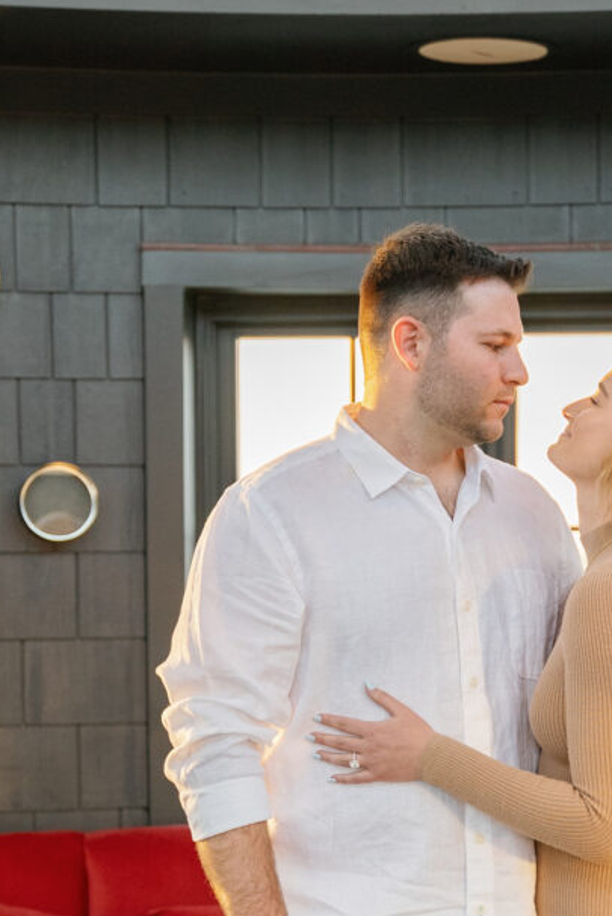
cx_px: 459
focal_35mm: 114
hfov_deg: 12.0
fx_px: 2902
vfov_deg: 17.8
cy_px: 721
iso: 400
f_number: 2.8
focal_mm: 45
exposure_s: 1/160
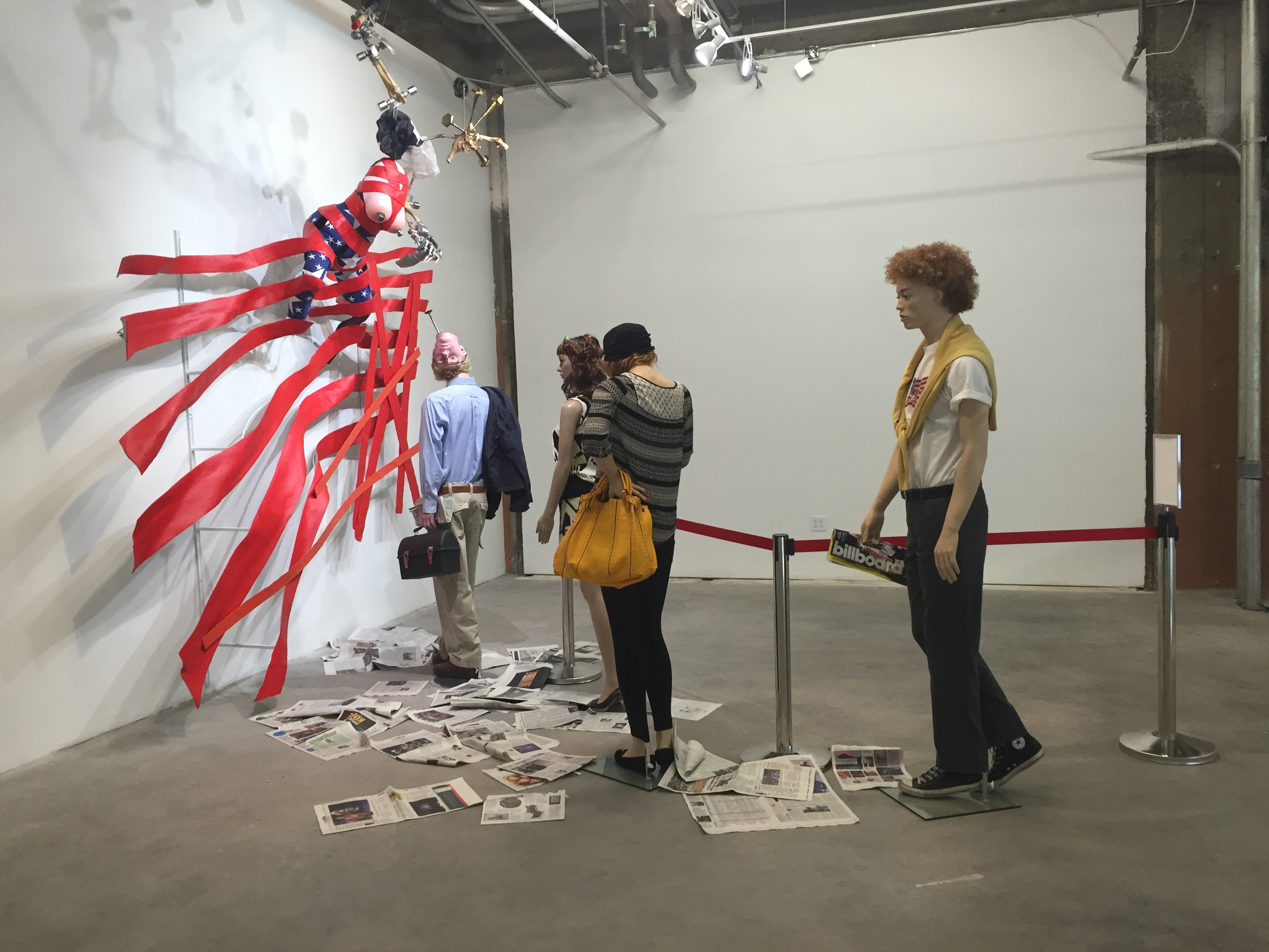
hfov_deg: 61.7
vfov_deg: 48.2
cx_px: 634
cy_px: 476
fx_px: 1063
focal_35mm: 29
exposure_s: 1/30
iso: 40
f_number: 2.2
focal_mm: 4.15
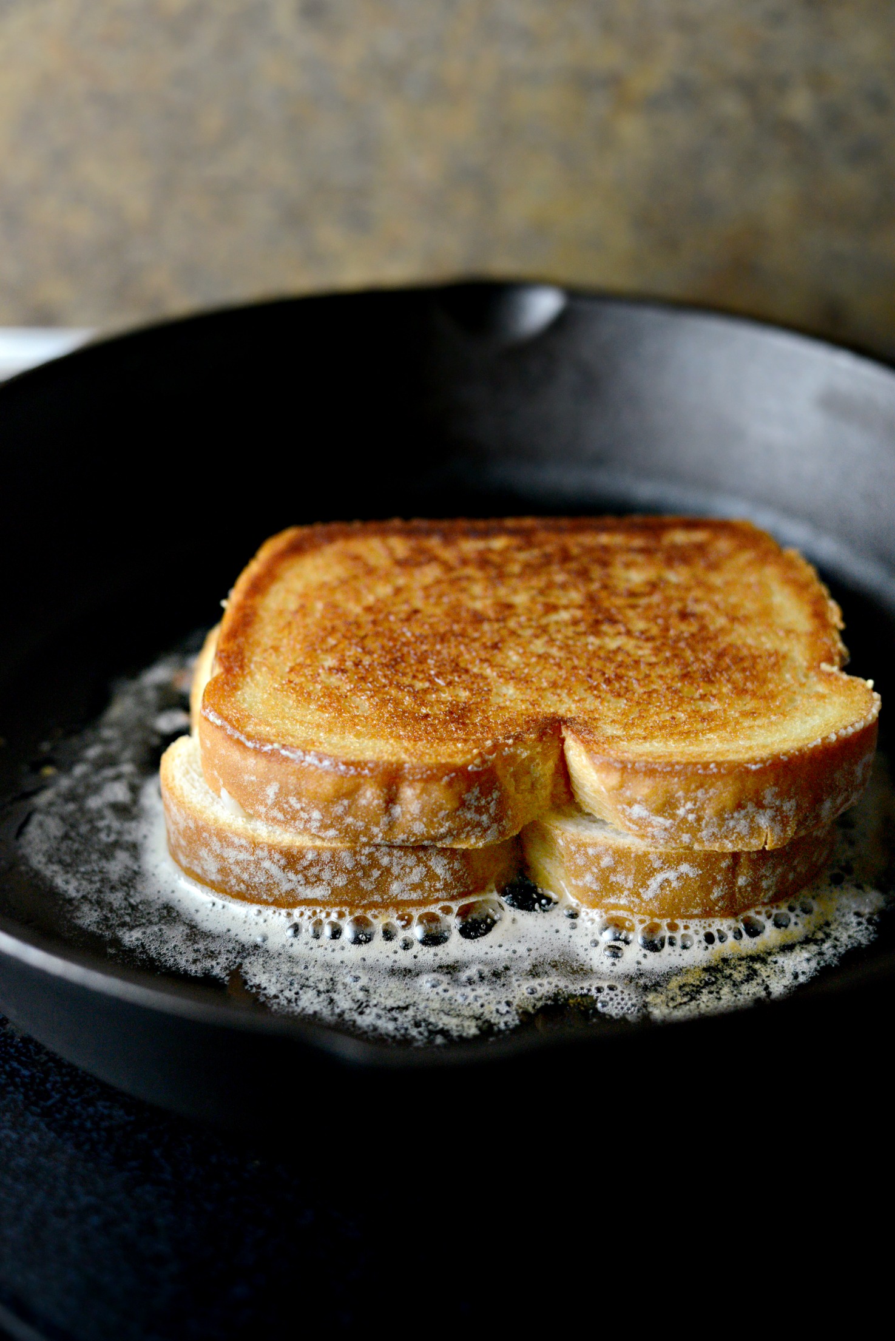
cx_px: 448
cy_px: 670
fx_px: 1863
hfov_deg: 27.0
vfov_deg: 39.6
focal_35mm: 50
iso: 3200
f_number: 3.2
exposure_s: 1/640
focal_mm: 50
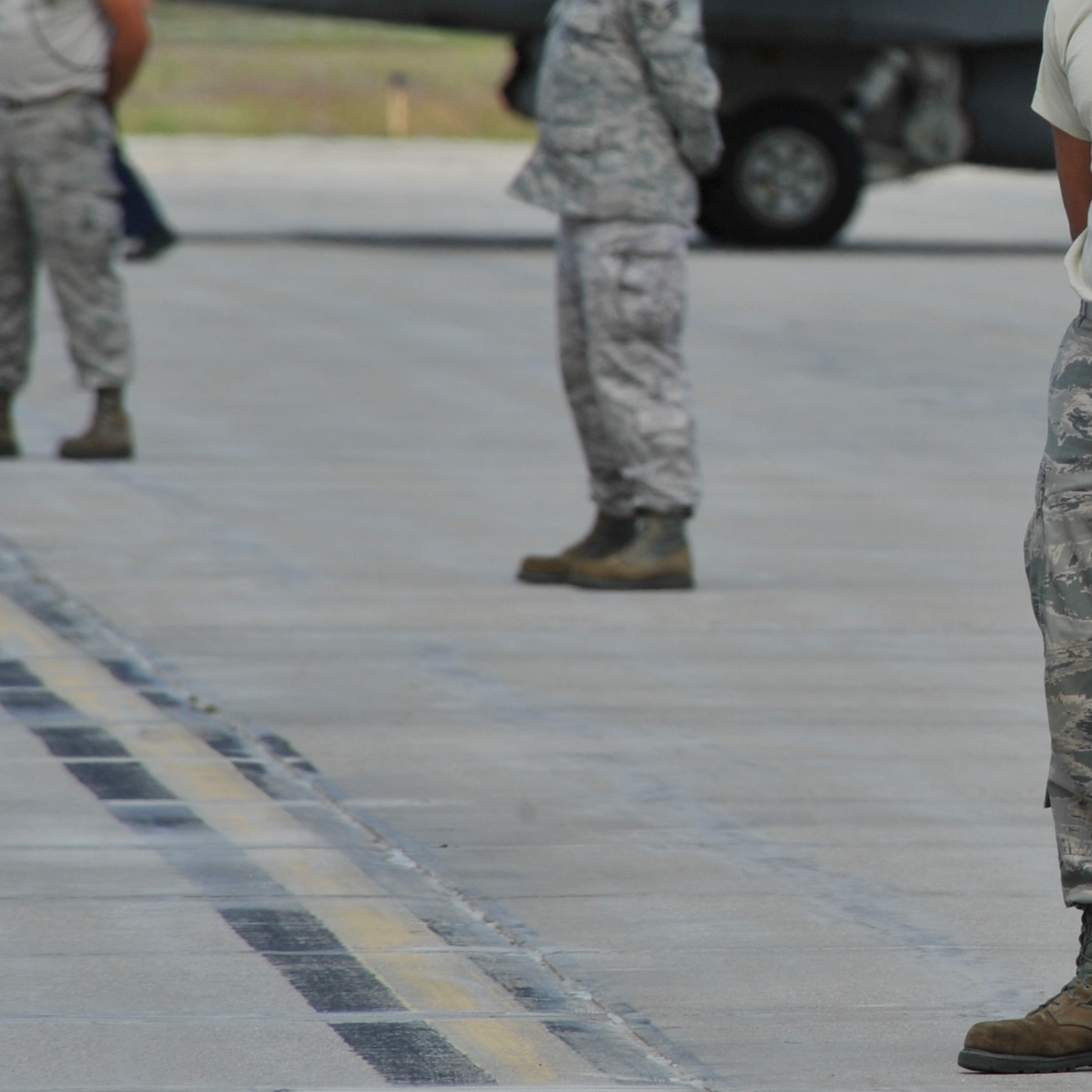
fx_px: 36190
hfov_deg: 1.7
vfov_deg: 1.7
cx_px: 1251
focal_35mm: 1014
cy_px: 277
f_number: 13
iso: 250
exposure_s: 1/800
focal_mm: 400
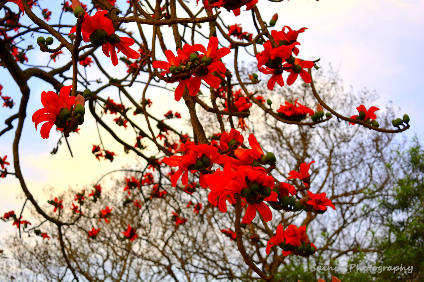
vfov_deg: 16.6
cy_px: 141
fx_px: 972
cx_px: 212
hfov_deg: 24.6
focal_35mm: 82
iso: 200
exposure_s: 1/160
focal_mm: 55
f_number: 6.3
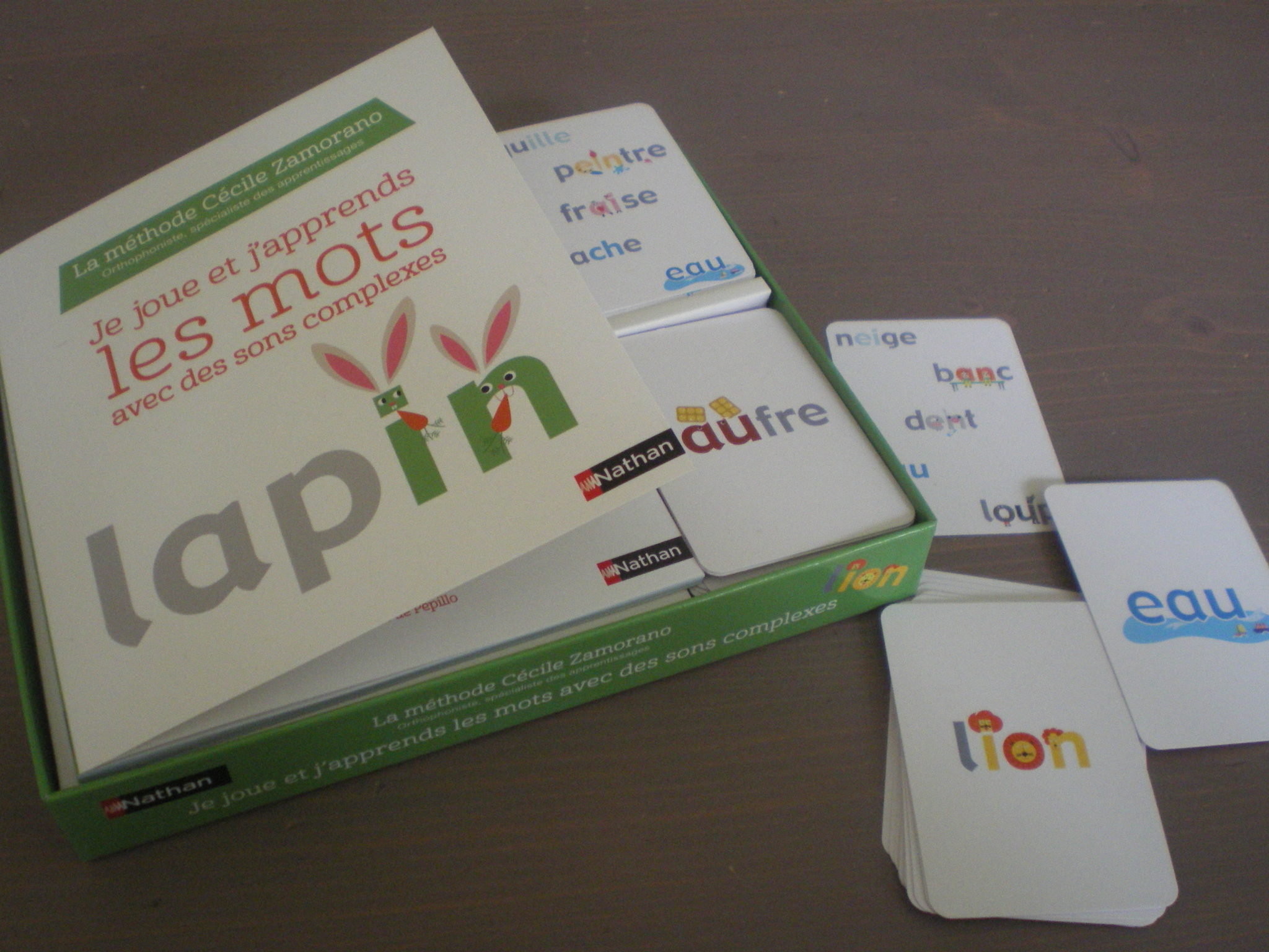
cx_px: 634
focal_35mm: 38
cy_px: 476
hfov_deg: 49.0
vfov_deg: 37.7
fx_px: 1393
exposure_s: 1/50
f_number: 3.1
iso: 320
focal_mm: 6.3
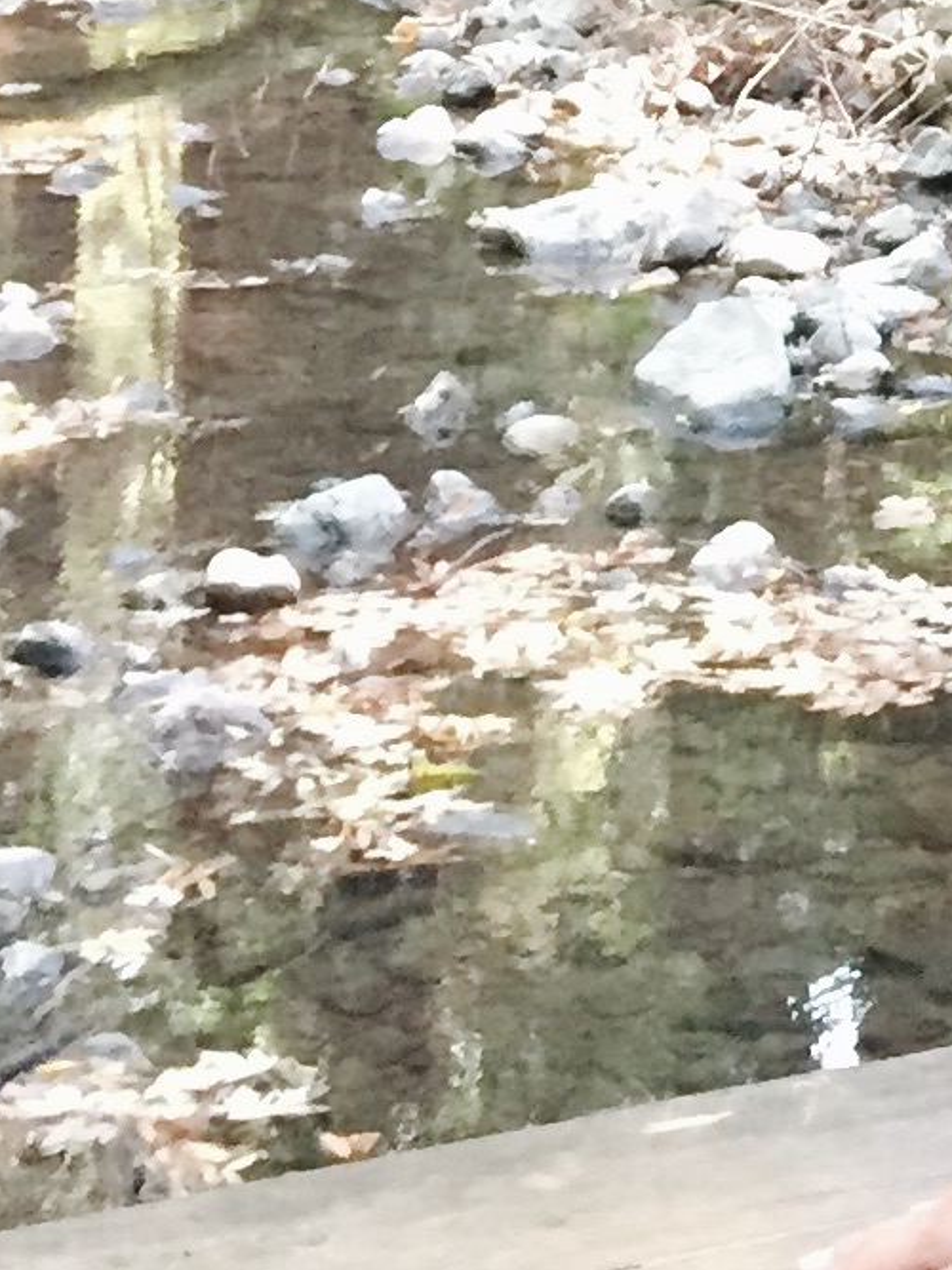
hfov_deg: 10.0
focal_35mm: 142
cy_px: -1013
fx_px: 5209
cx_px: 1580
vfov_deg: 12.7
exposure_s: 1/30
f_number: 2.2
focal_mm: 4.15
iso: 250
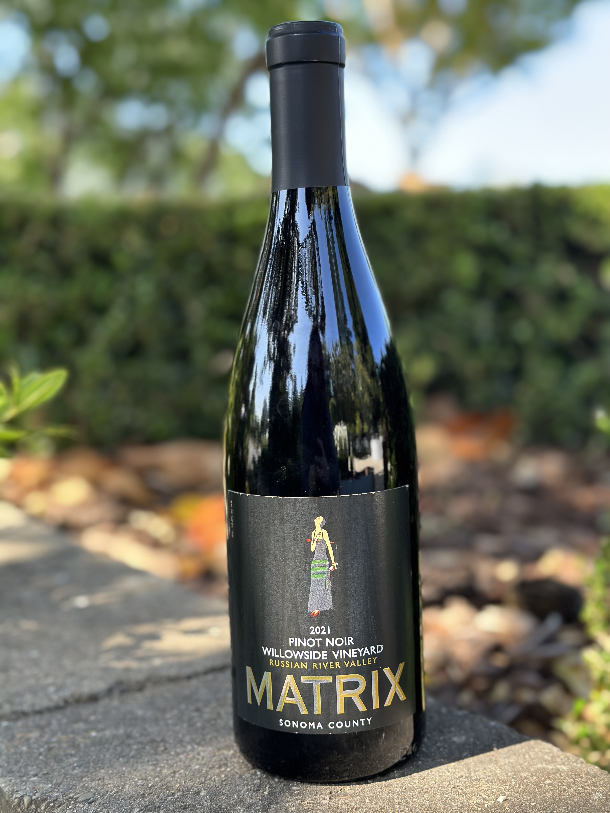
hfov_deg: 30.3
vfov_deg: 39.7
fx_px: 1128
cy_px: 406
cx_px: 305
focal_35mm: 48
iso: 80
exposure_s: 1/411
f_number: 1.78
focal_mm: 6.86
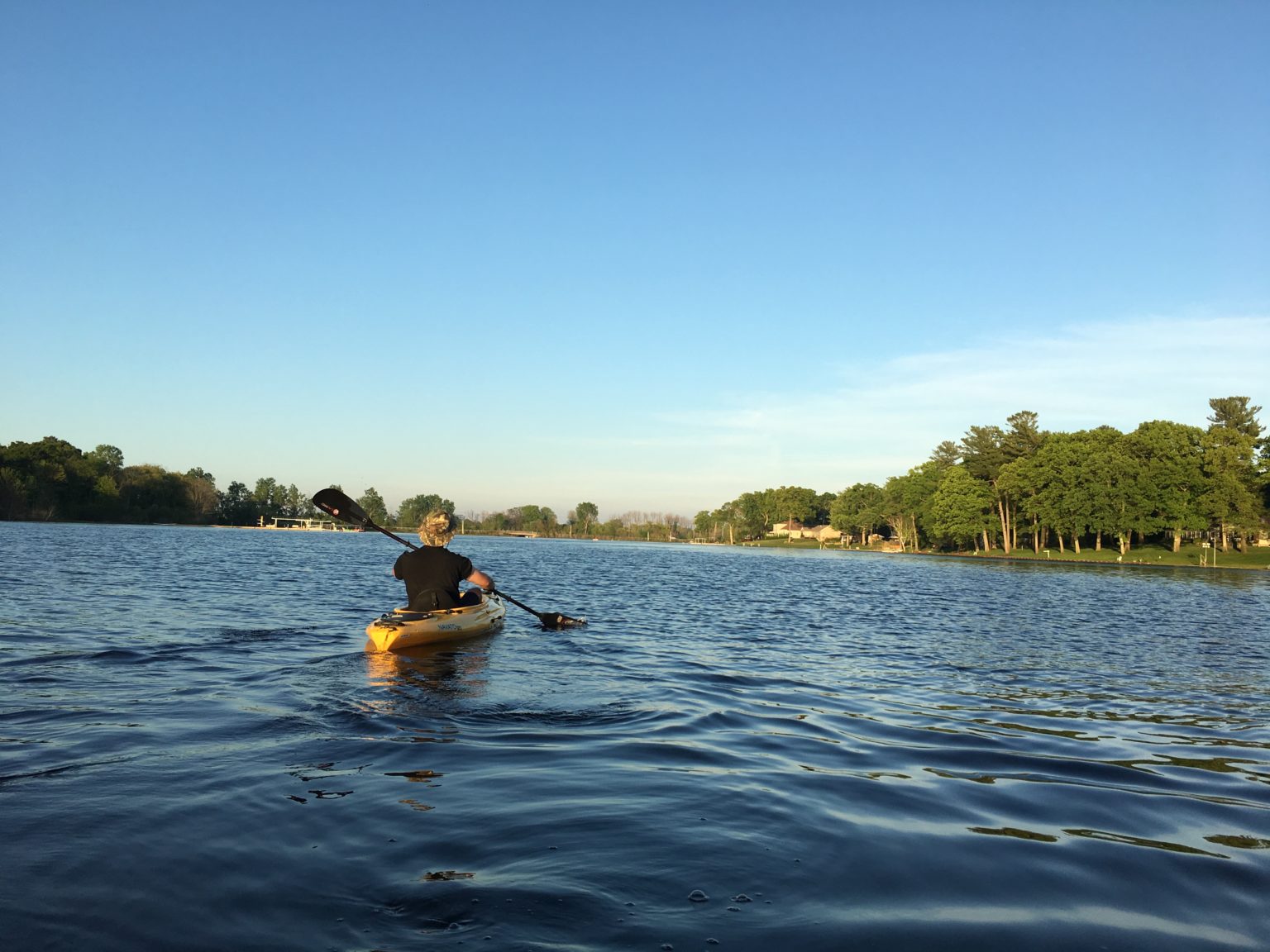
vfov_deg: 48.2
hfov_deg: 61.7
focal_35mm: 29
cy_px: 476
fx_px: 1064
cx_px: 635
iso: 25
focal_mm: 4.15
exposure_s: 1/927
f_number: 2.2
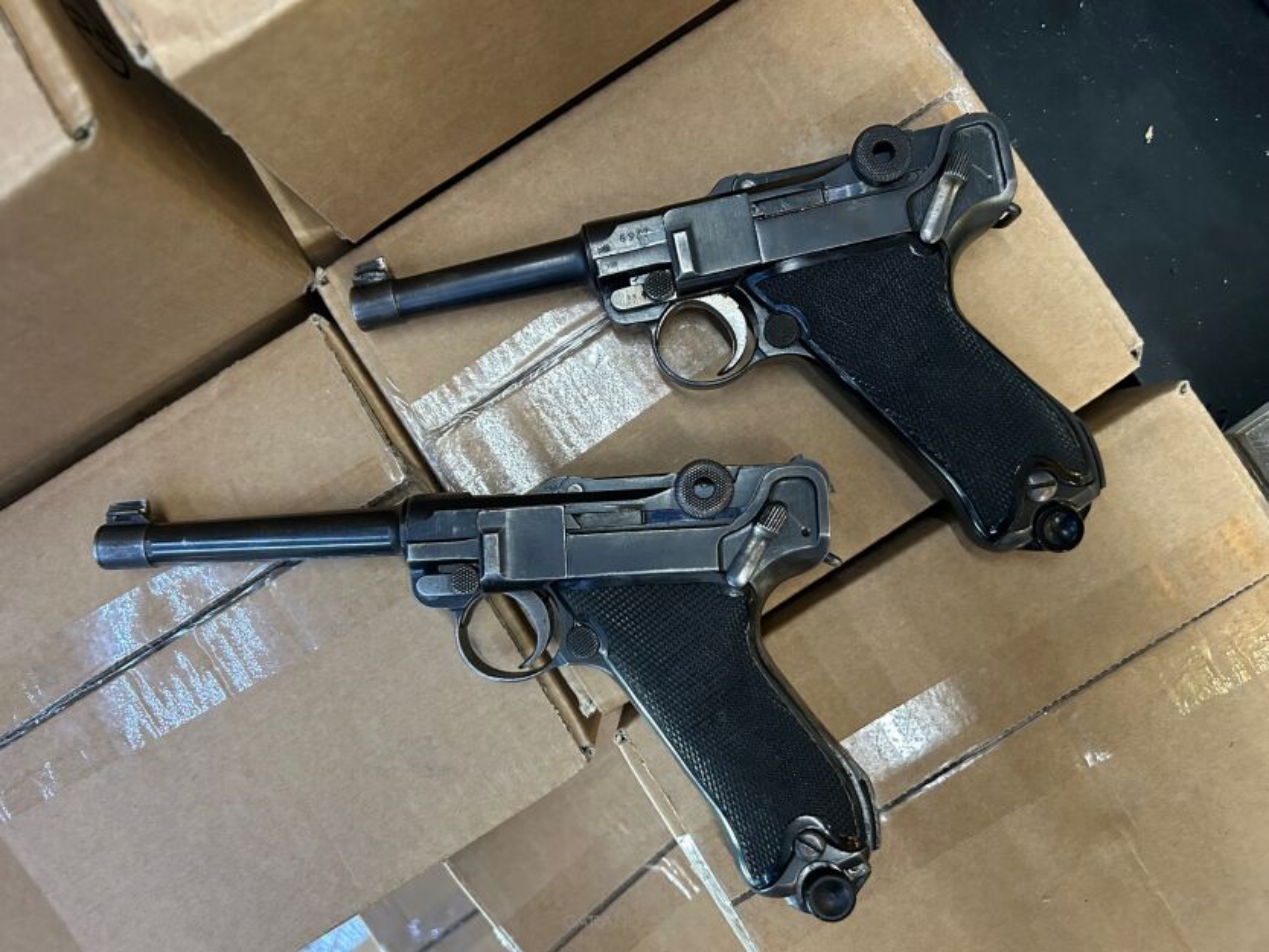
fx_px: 953
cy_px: 476
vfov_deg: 53.1
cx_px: 634
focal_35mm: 26
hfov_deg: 67.3
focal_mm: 5.7
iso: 500
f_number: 1.5
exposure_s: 1/50
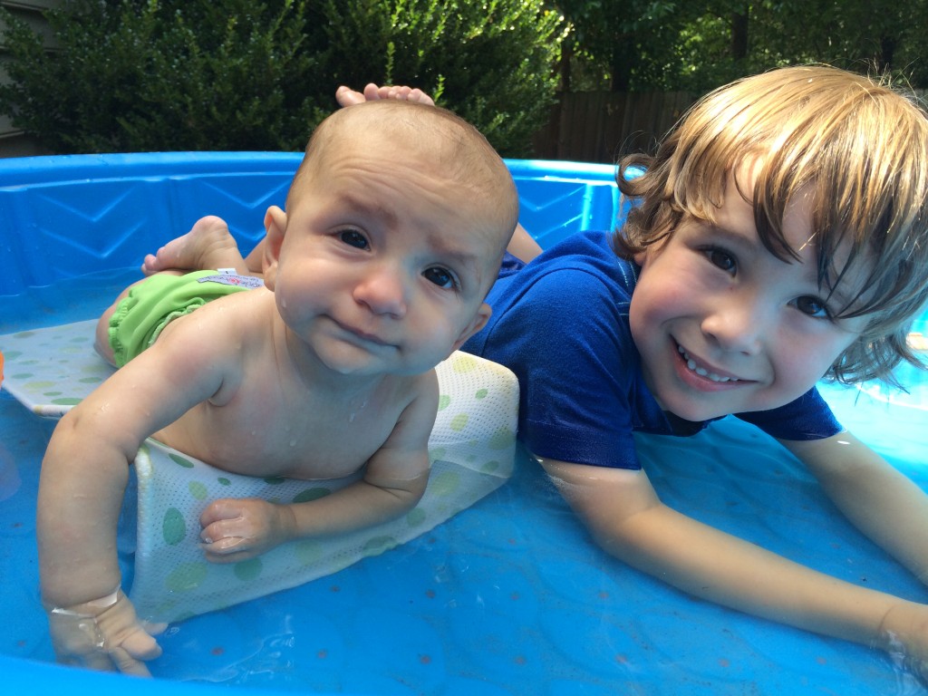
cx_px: 464
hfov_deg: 60.0
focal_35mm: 30
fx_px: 804
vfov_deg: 46.8
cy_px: 348
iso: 32
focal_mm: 4.12
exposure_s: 1/265
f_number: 2.2
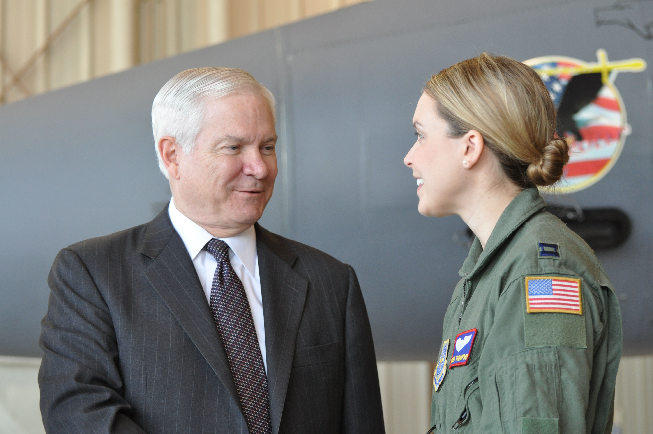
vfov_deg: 11.7
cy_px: 217
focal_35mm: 117
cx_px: 326
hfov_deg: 17.5
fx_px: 2120
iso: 800
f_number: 4.5
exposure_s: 1/200
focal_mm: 78
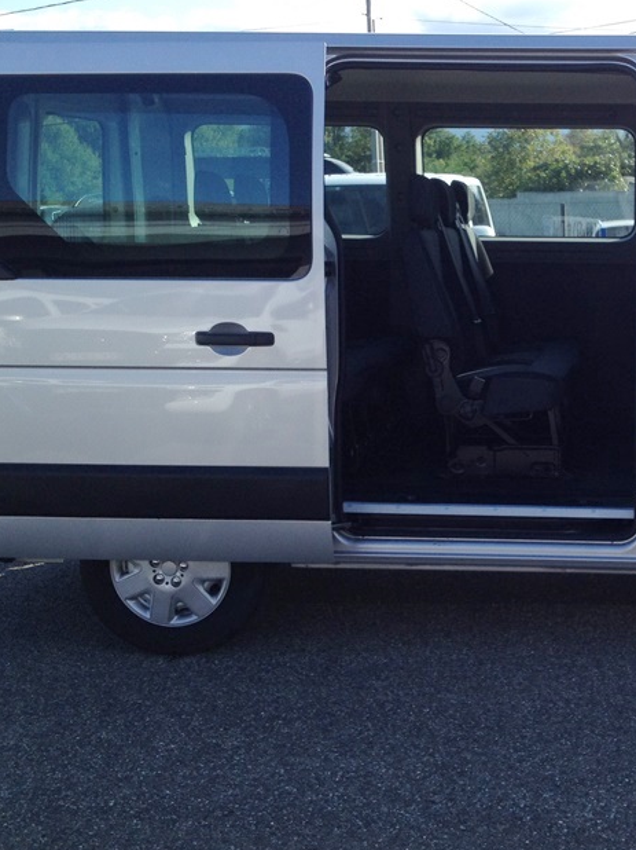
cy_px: 380
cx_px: 587
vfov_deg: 33.2
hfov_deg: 24.4
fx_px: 1422
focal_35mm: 58
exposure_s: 1/717
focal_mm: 4.28
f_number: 2.4
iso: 50
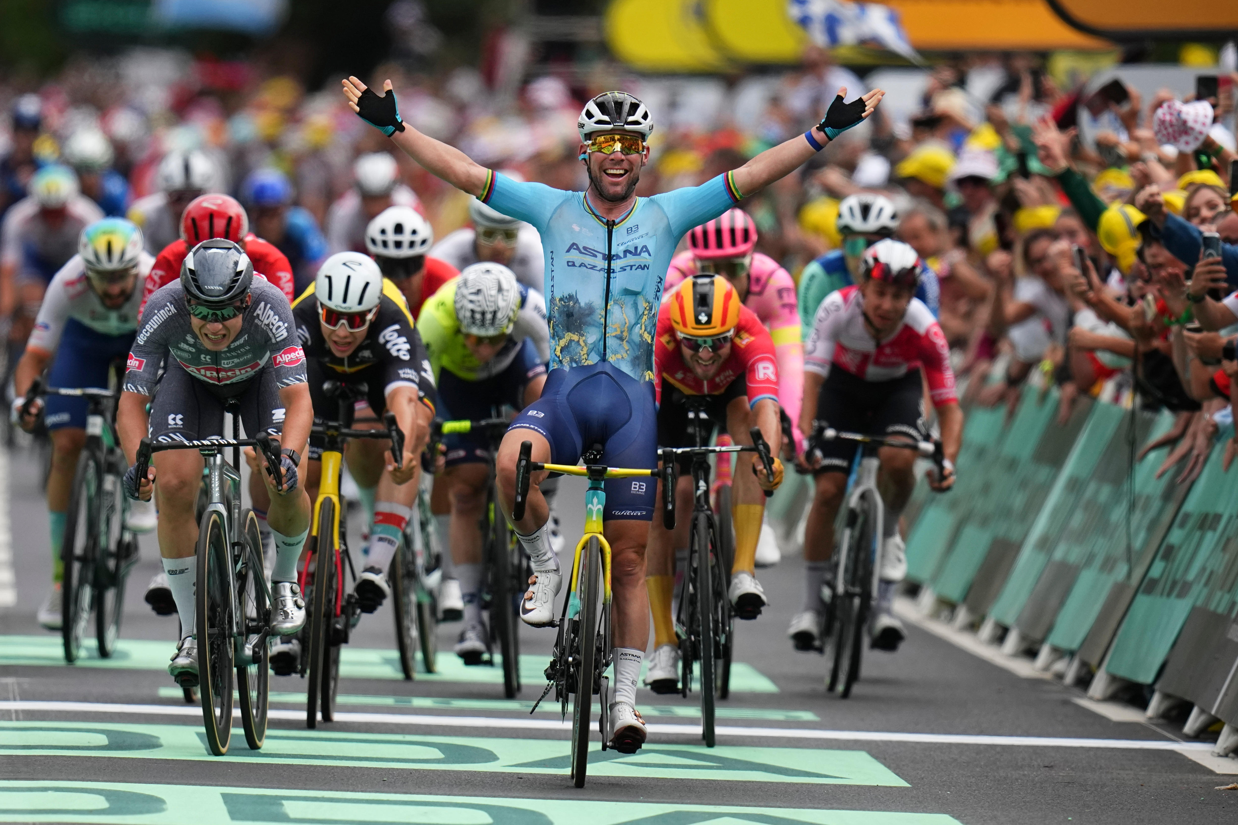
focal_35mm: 400
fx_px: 13754
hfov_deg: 5.2
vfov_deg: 3.4
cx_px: 619
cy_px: 412
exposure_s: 1/5000
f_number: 3.2
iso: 640
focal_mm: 400
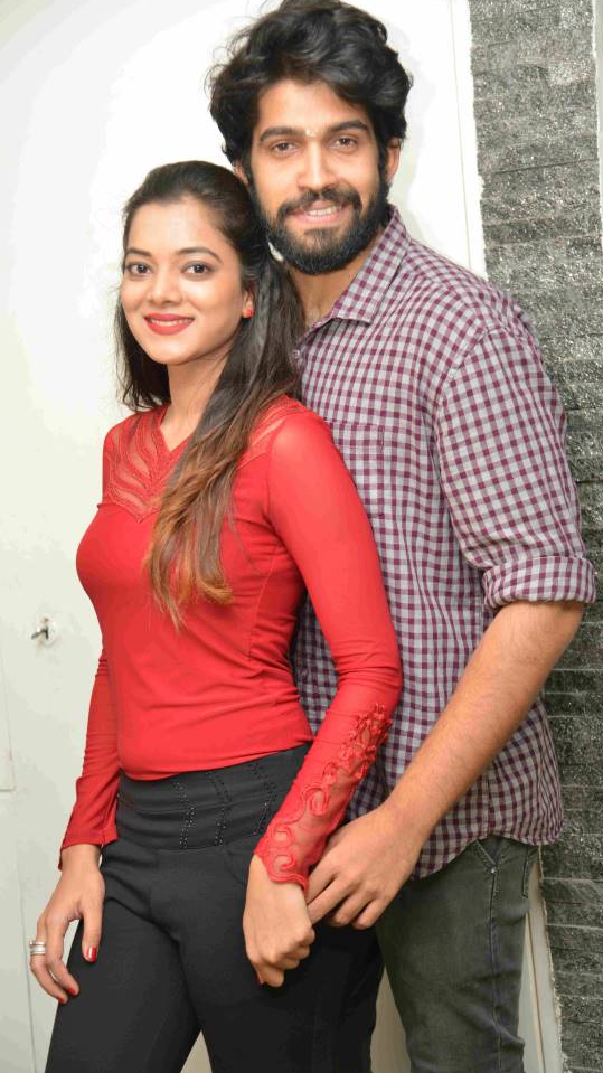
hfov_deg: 18.0
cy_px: 522
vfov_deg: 31.4
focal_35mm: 67
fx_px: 1906
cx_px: 298
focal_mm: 62
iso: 640
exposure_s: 1/125
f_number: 4
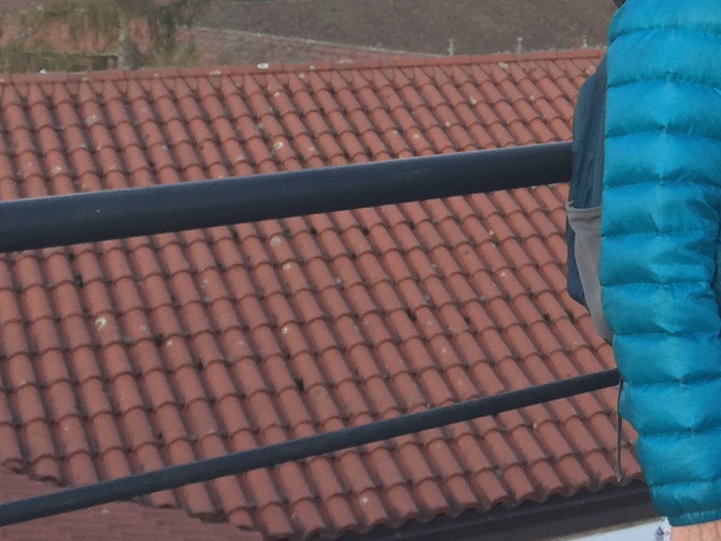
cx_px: 855
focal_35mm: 84
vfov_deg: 16.5
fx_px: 1749
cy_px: -180
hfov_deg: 21.7
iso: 32
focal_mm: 4.15
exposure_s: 1/527
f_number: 2.2
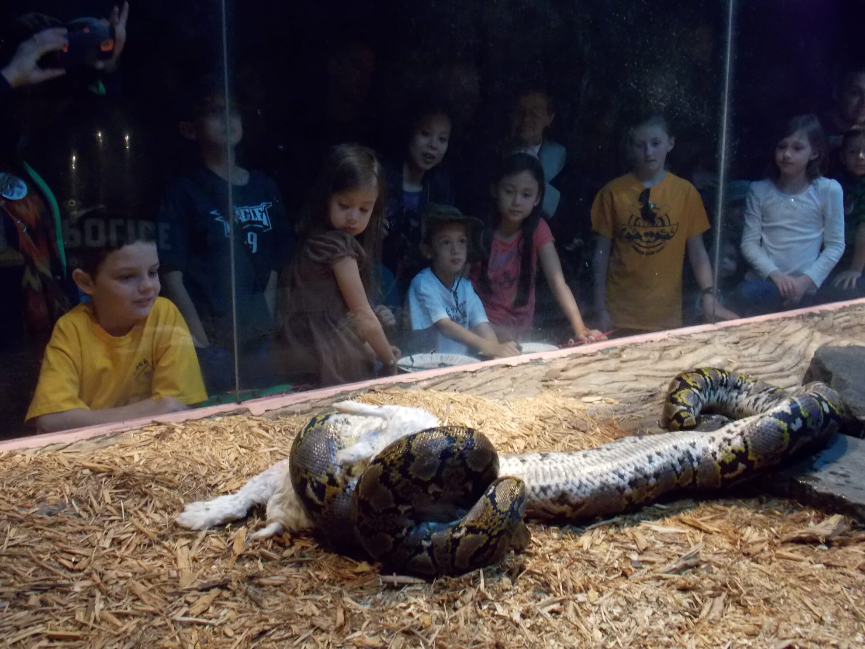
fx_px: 850
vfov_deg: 41.8
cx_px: 432
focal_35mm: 34
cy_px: 324
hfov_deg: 54.0
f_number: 3.4
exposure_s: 1/15
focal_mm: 6.1
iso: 400
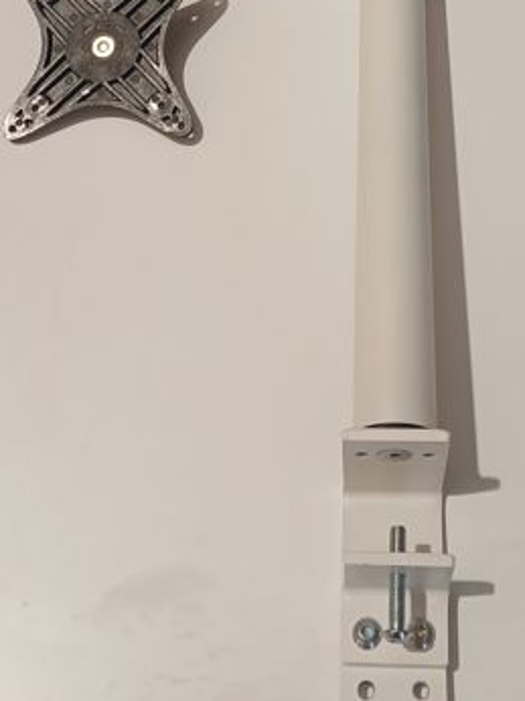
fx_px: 1215
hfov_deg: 24.2
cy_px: 12
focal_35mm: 60
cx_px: 387
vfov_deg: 30.1
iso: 250
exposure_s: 1/50
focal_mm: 4
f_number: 1.8
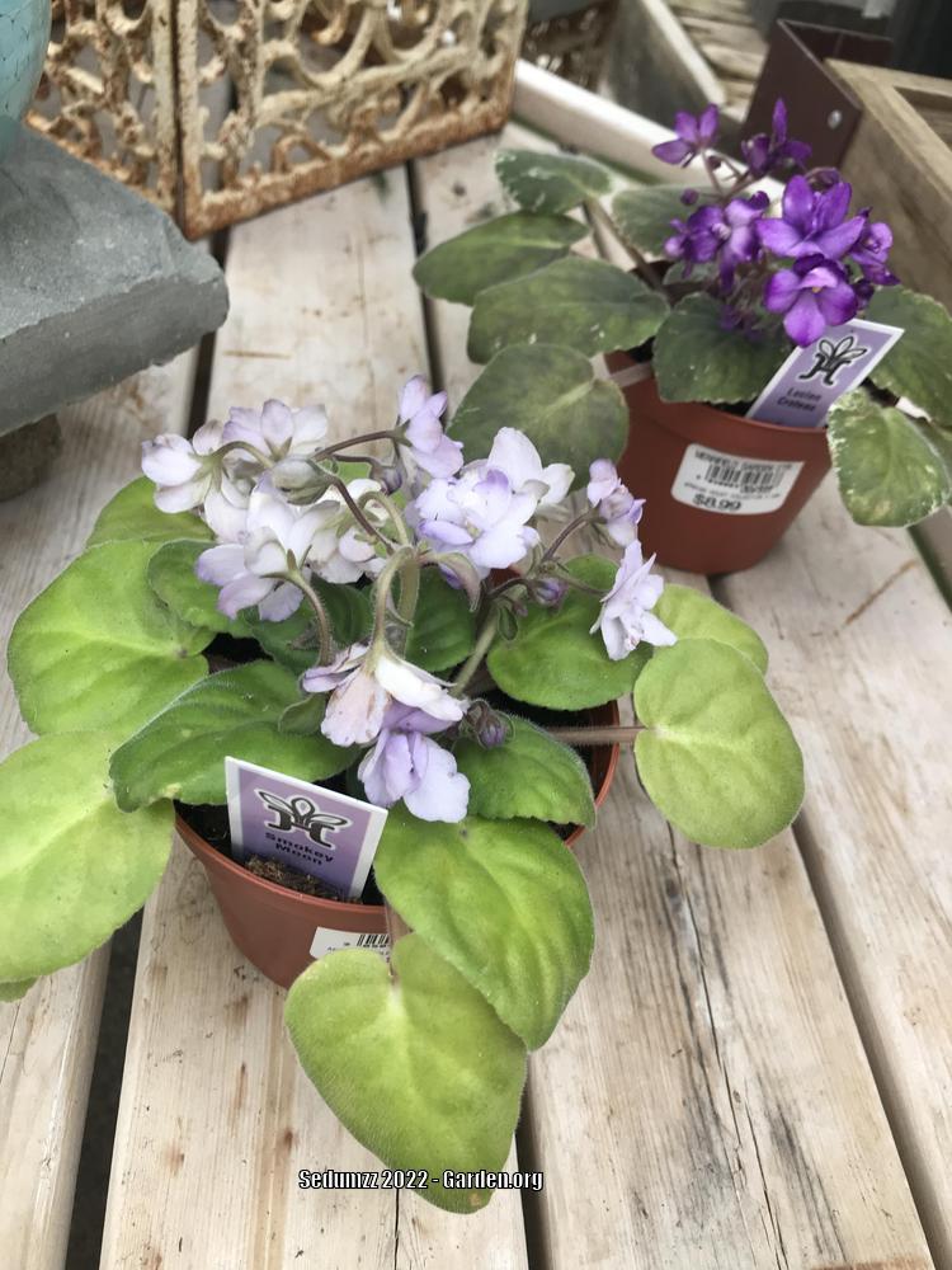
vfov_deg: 63.4
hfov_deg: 49.7
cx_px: 476
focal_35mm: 28
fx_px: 1027
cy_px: 635
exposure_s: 1/60
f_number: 1.8
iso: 20
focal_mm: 3.99
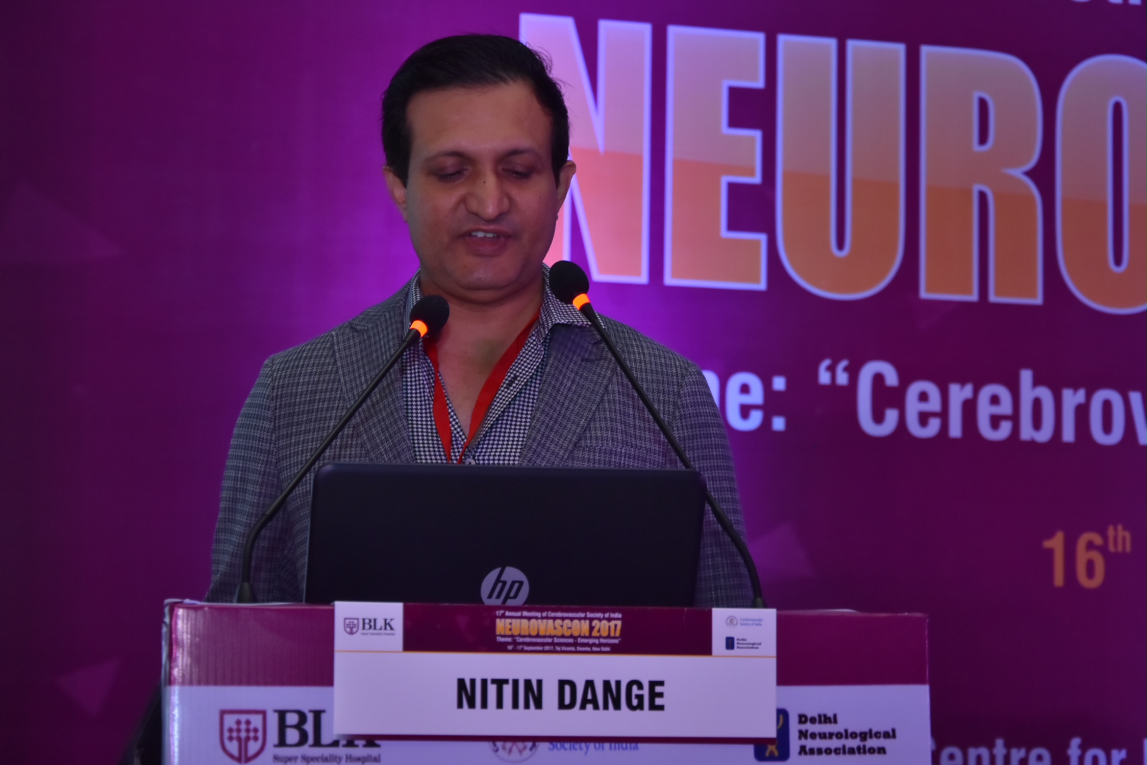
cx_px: 574
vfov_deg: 14.7
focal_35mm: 93
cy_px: 382
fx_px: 2964
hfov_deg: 21.9
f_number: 5.3
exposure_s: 1/100
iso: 800
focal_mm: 62
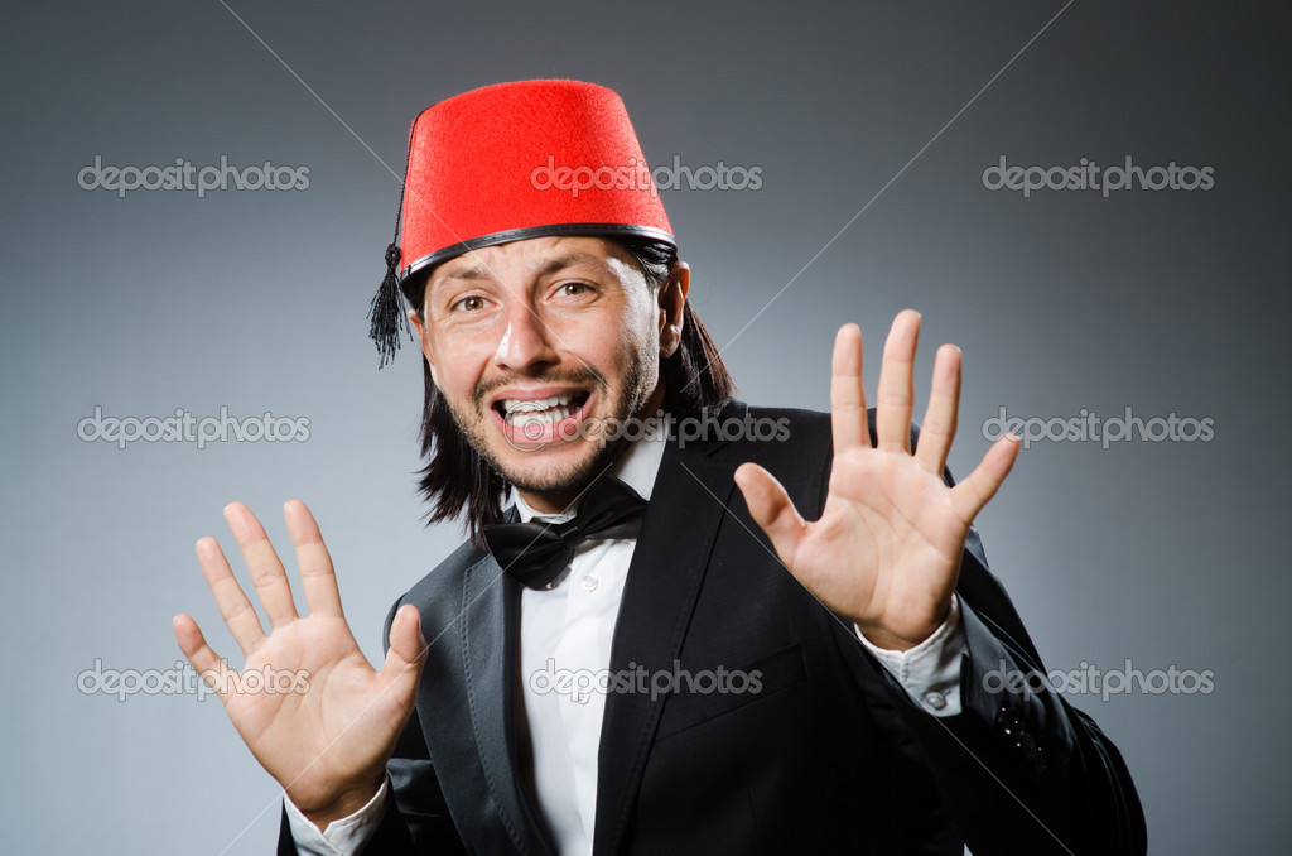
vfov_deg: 10.7
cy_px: 428
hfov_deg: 16.1
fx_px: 4566
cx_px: 646
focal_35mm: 128
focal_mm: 85
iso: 100
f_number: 6.3
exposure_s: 1/200
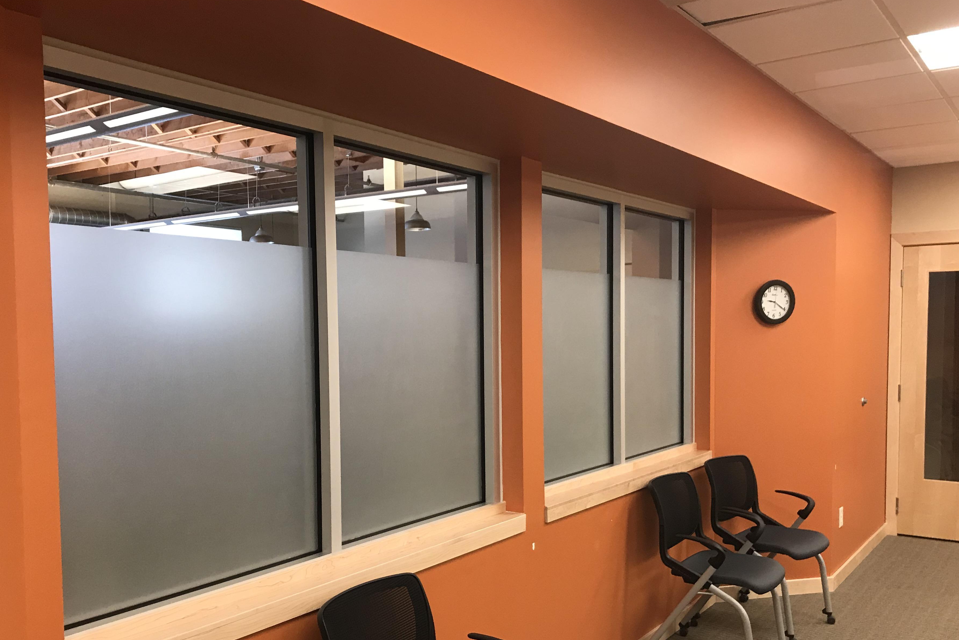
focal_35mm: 33
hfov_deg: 57.1
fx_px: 879
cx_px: 430
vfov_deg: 39.8
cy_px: 383
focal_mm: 3.99
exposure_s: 1/31
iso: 40
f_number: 1.8
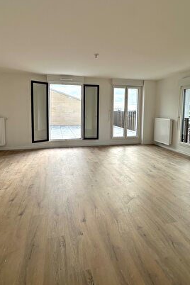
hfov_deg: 64.5
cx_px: 91
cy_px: 122
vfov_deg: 86.3
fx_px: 150
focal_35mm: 19
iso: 40
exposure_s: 1/292
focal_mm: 2.22
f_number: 2.2
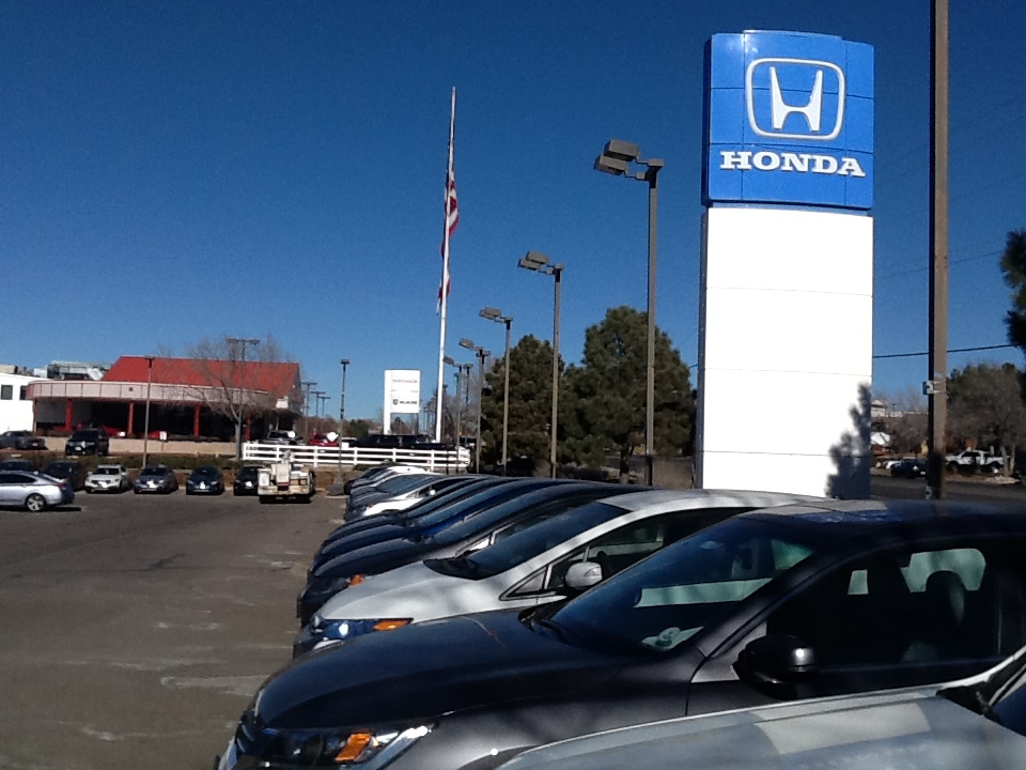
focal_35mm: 44
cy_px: 385
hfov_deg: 42.9
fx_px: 1304
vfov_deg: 32.9
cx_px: 513
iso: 40
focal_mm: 2.03
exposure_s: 1/2976
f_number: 2.4
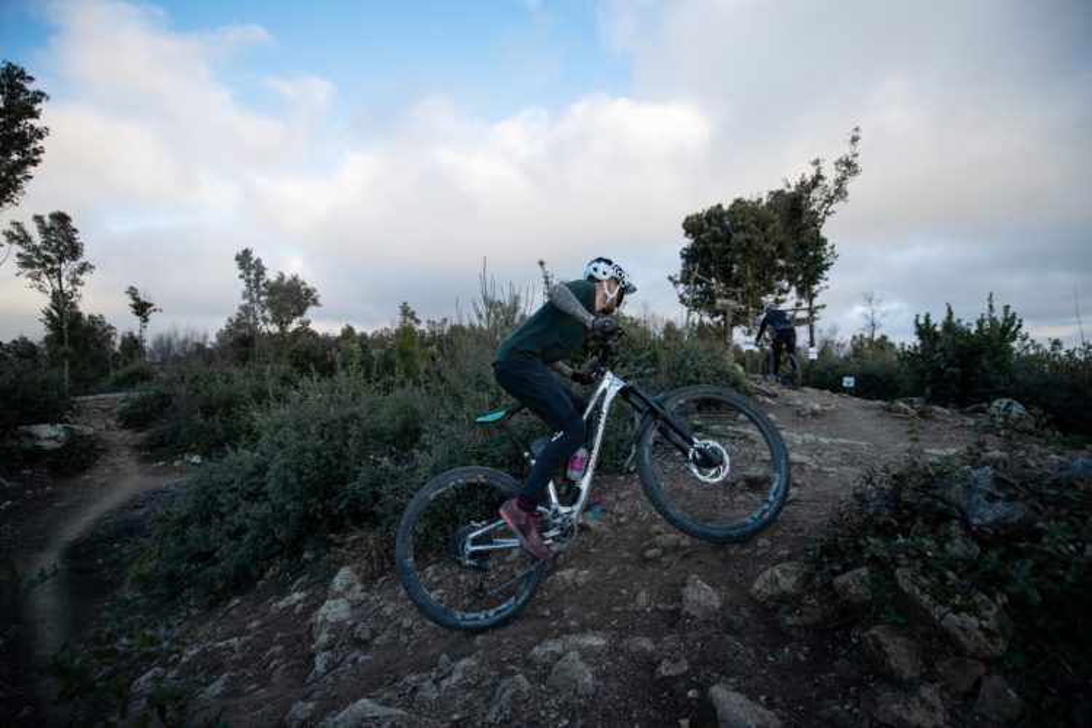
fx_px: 425
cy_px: 364
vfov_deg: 81.2
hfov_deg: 104.3
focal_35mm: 14
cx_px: 546
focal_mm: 14
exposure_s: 1/2500
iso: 500
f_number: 2.8
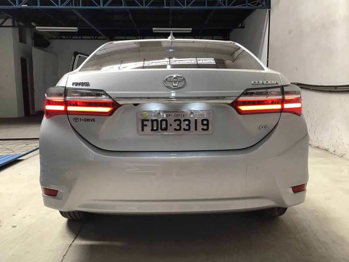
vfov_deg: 45.4
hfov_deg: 58.4
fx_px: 313
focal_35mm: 31
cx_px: 174
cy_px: 131
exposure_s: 1/30
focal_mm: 3.3
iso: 50
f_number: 2.4
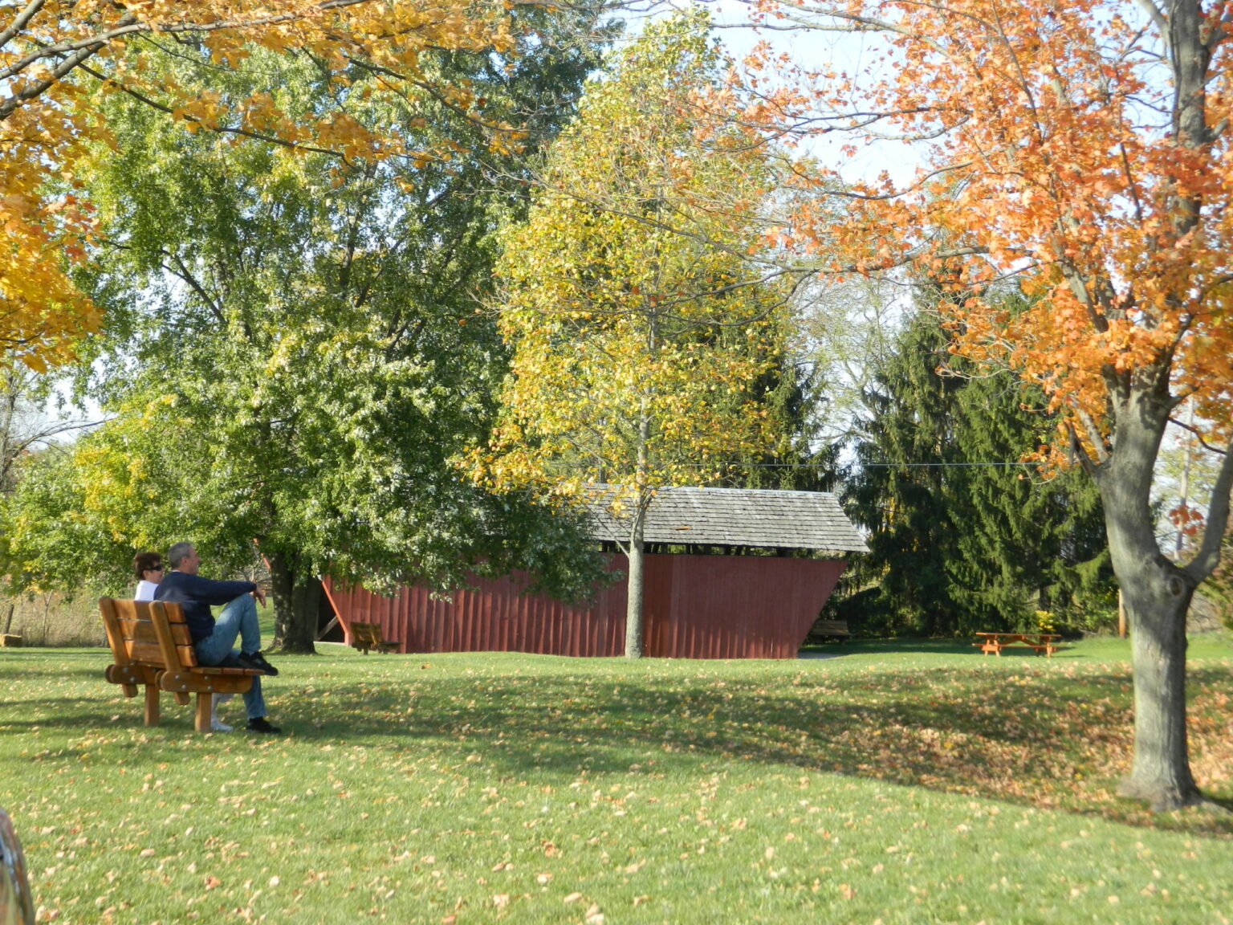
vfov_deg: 14.4
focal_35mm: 103
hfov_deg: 19.1
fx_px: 3669
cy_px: 462
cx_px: 616
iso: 80
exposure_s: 1/160
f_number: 4.5
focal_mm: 18.6
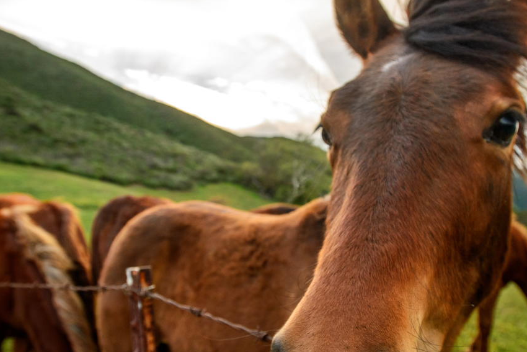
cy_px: 210
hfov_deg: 58.6
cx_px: 285
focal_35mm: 32
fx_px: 468
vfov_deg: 41.0
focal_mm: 17
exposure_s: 1/100
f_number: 5
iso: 400
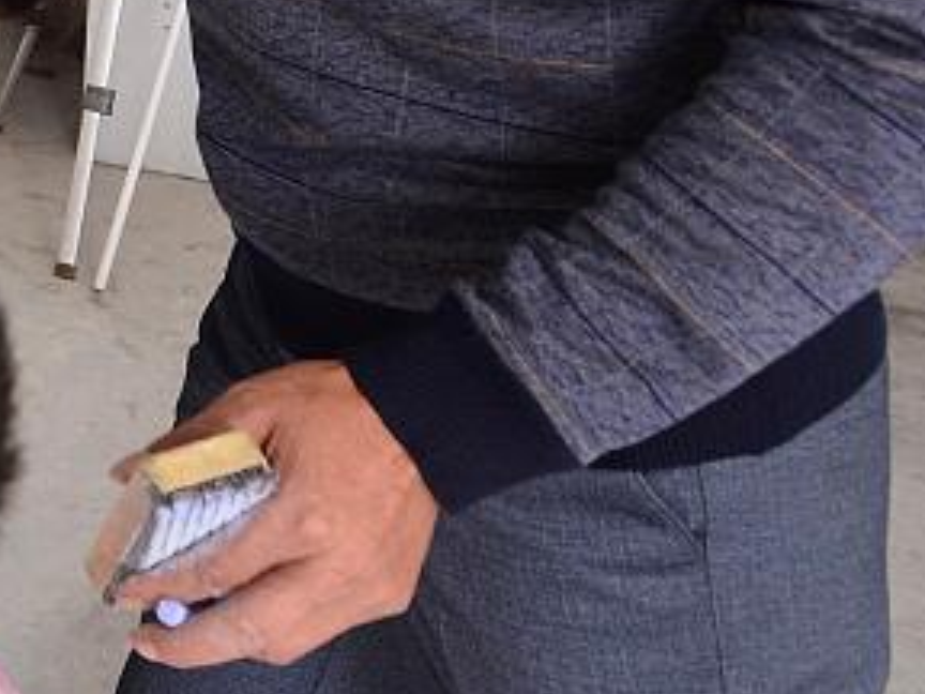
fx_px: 1924
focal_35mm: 72
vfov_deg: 17.8
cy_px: -406
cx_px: -671
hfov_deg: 20.4
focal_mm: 18
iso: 1250
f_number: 5.6
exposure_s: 1/100
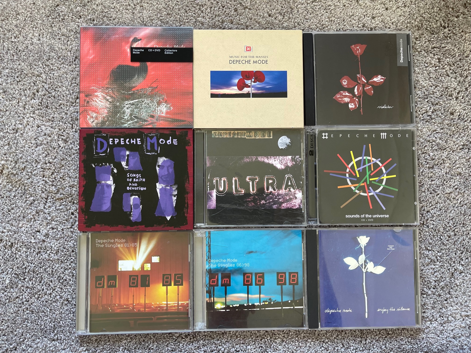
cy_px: 176
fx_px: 354
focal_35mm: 26
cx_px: 236
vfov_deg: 53.1
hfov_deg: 67.3
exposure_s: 1/105
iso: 125
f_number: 1.6
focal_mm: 5.1
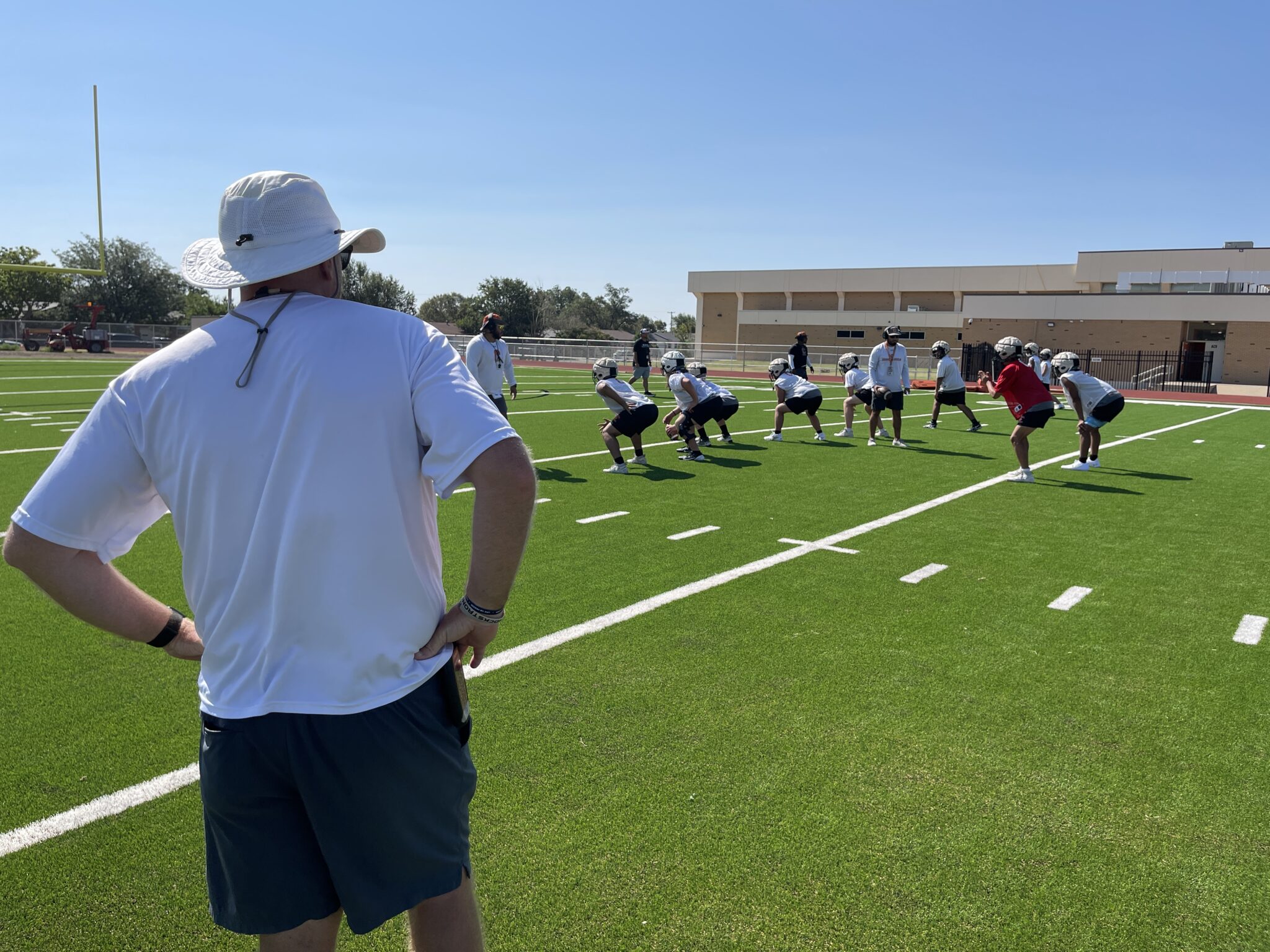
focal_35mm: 25
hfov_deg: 69.4
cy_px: 476
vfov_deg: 54.9
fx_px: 917
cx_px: 635
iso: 32
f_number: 1.6
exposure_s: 1/4202
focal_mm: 5.1
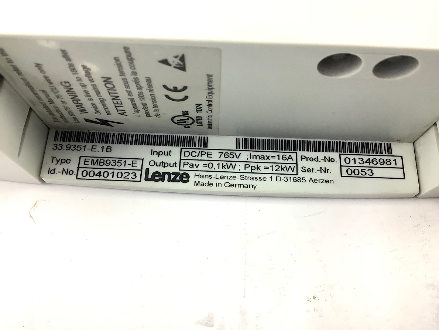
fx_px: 393
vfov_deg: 45.4
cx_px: 220
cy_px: 165
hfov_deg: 58.3
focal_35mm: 31
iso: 100
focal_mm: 3.3
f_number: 2.4
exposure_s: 1/50
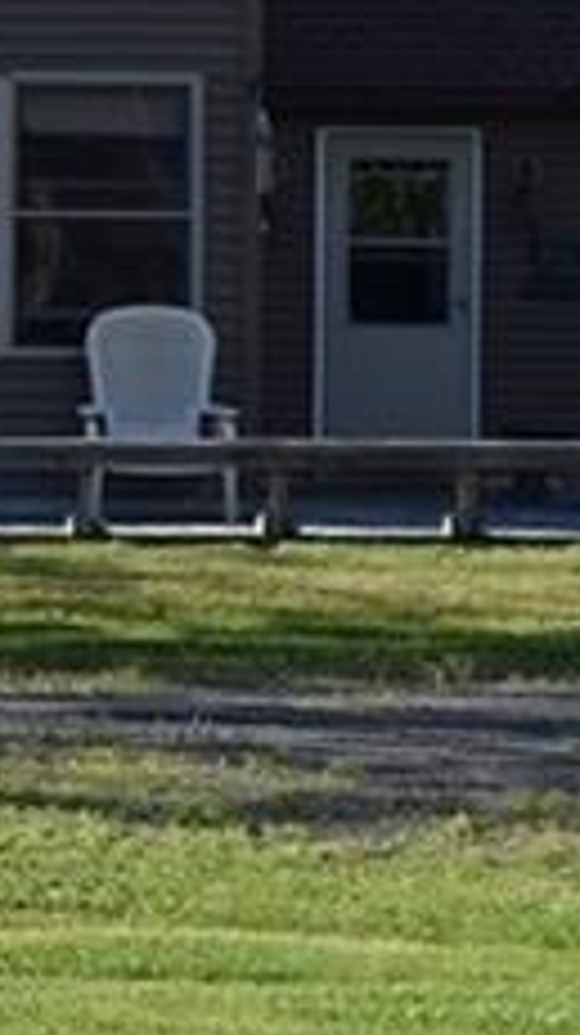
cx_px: -859
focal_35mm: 175
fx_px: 4804
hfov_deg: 6.5
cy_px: 400
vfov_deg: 12.3
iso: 100
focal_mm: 25
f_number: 9
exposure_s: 1/200
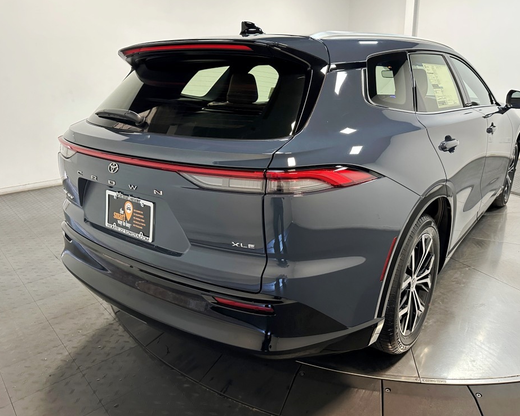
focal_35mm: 26
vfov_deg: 54.9
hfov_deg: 65.9
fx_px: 400
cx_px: 283
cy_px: 202
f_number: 1.78
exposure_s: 1/60
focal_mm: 6.86
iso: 500
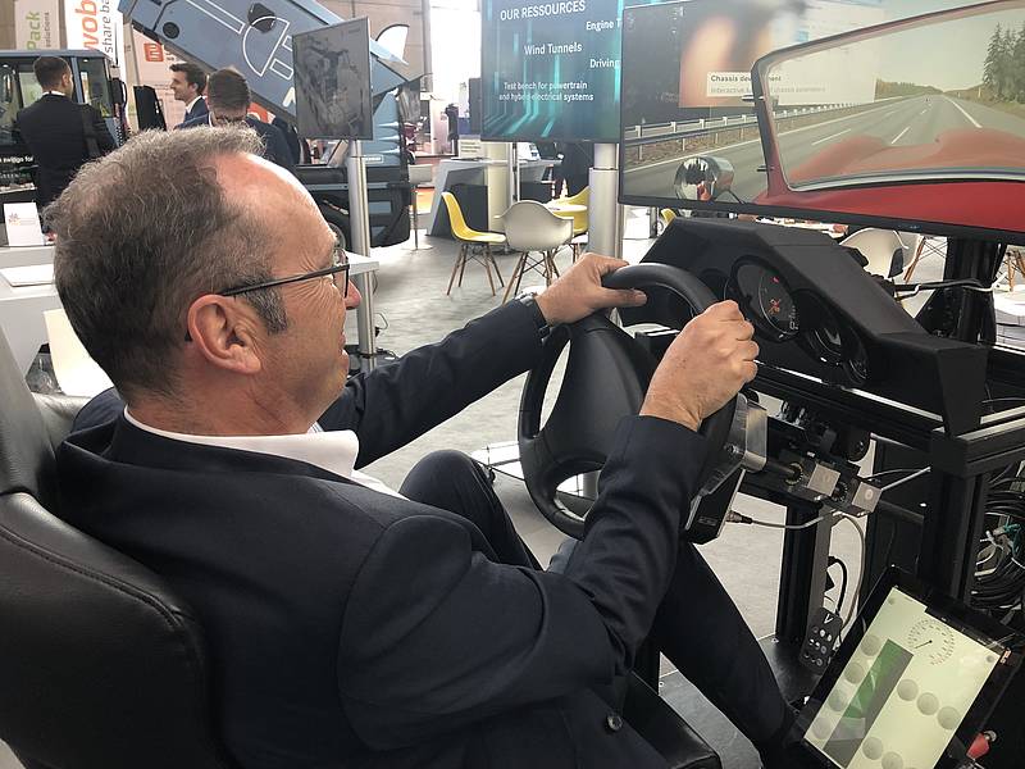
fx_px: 829
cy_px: 384
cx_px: 512
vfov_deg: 49.7
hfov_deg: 63.4
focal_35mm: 28
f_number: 1.8
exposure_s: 1/33
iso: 40
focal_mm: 3.99
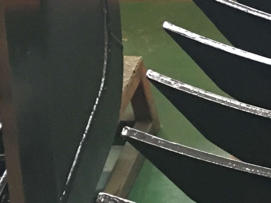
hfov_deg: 14.6
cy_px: 144
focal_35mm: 115
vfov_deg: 12.9
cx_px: 511
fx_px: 900
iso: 125
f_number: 2.2
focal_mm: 4.15
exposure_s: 1/8
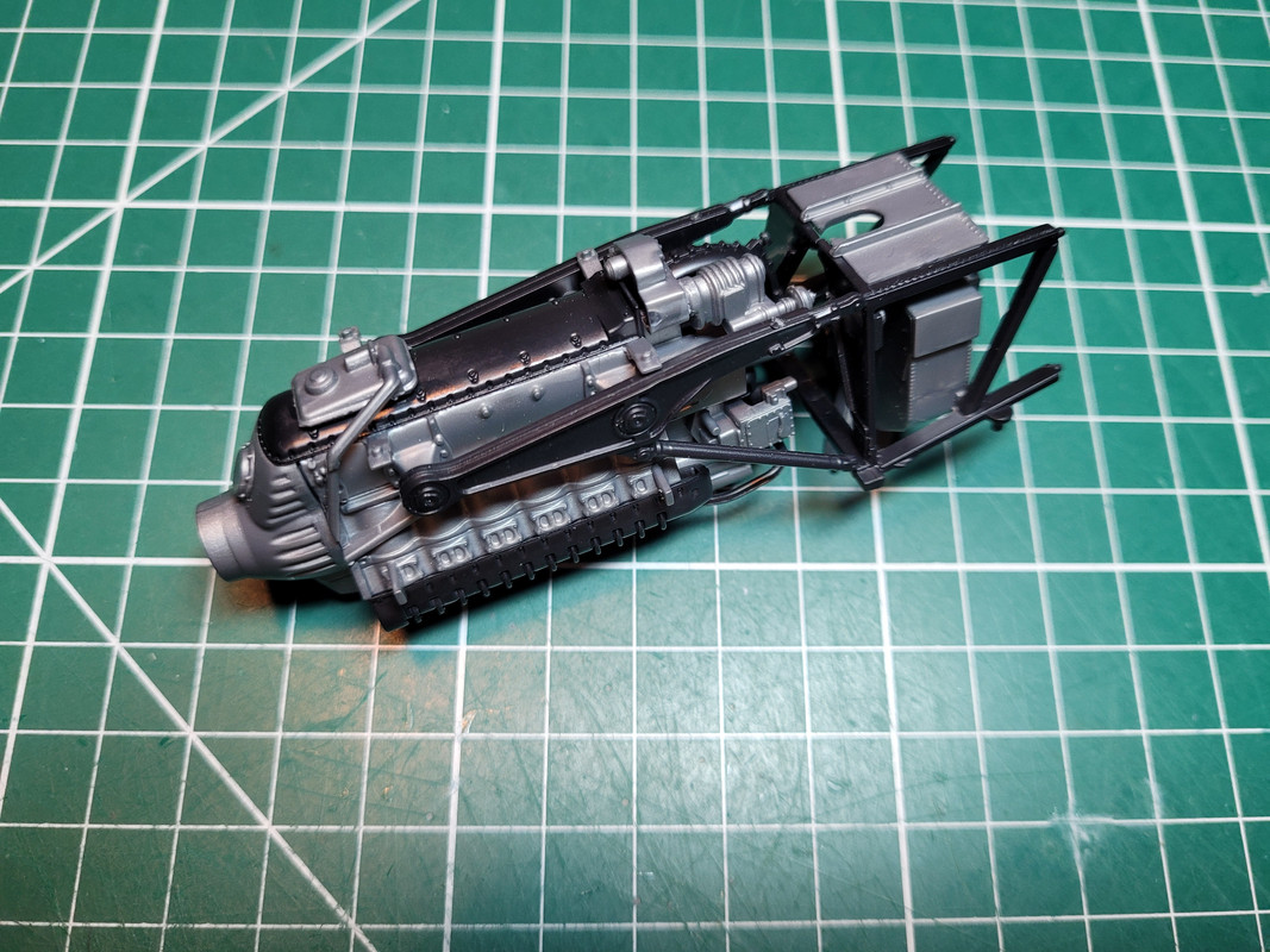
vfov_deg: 53.1
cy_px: 476
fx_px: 954
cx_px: 635
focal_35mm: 26
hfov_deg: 67.3
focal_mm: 5.4
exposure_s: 1/100
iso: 200
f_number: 1.8
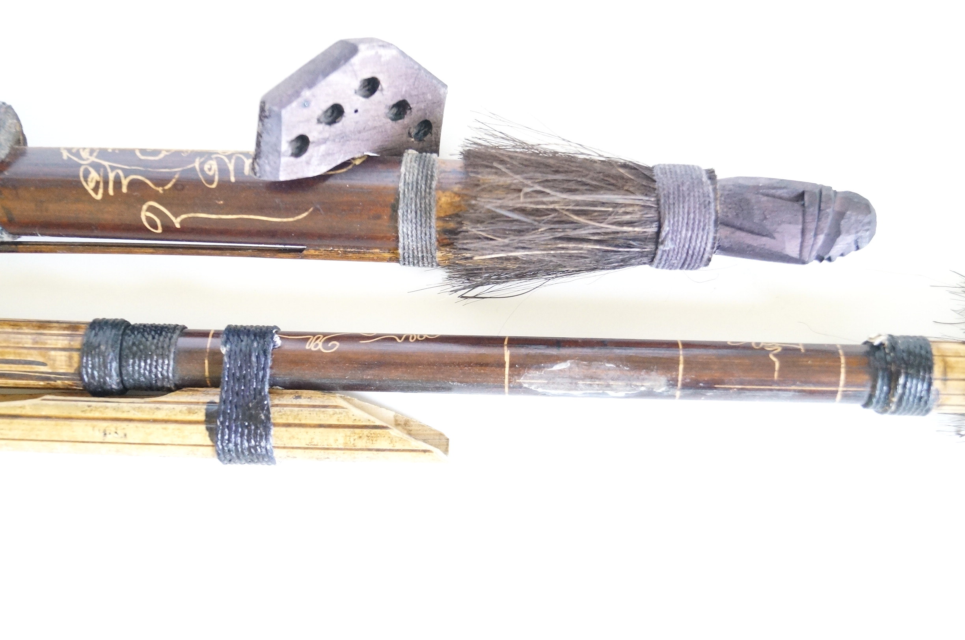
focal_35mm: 42
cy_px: 320
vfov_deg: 31.8
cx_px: 482
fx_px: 1124
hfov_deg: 46.5
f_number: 4.5
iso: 3200
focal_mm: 28
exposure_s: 1/40
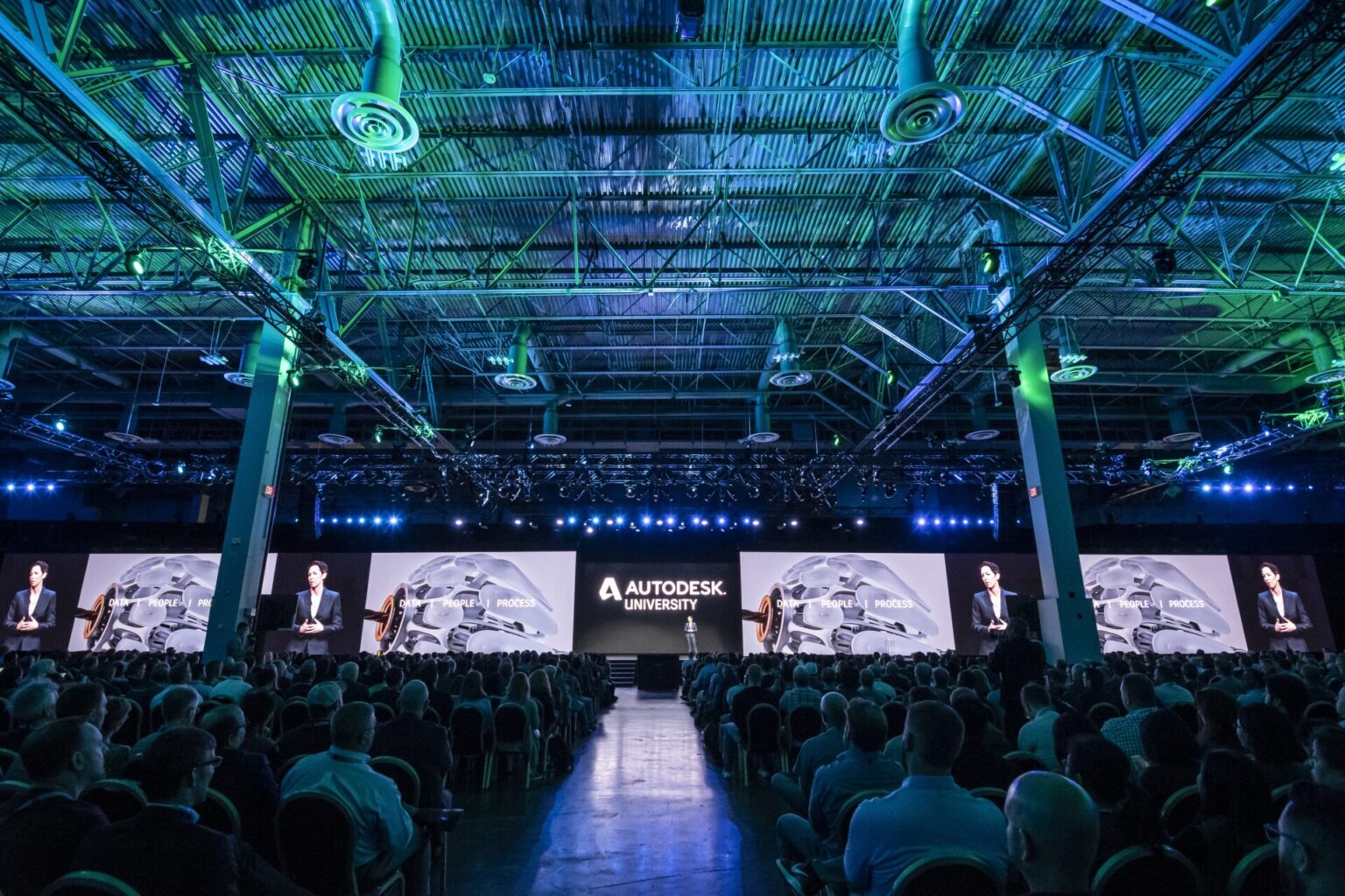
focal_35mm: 16
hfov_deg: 95.0
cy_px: 448
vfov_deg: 72.1
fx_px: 616
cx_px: 672
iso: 3200
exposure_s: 1/60
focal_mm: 11
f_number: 5
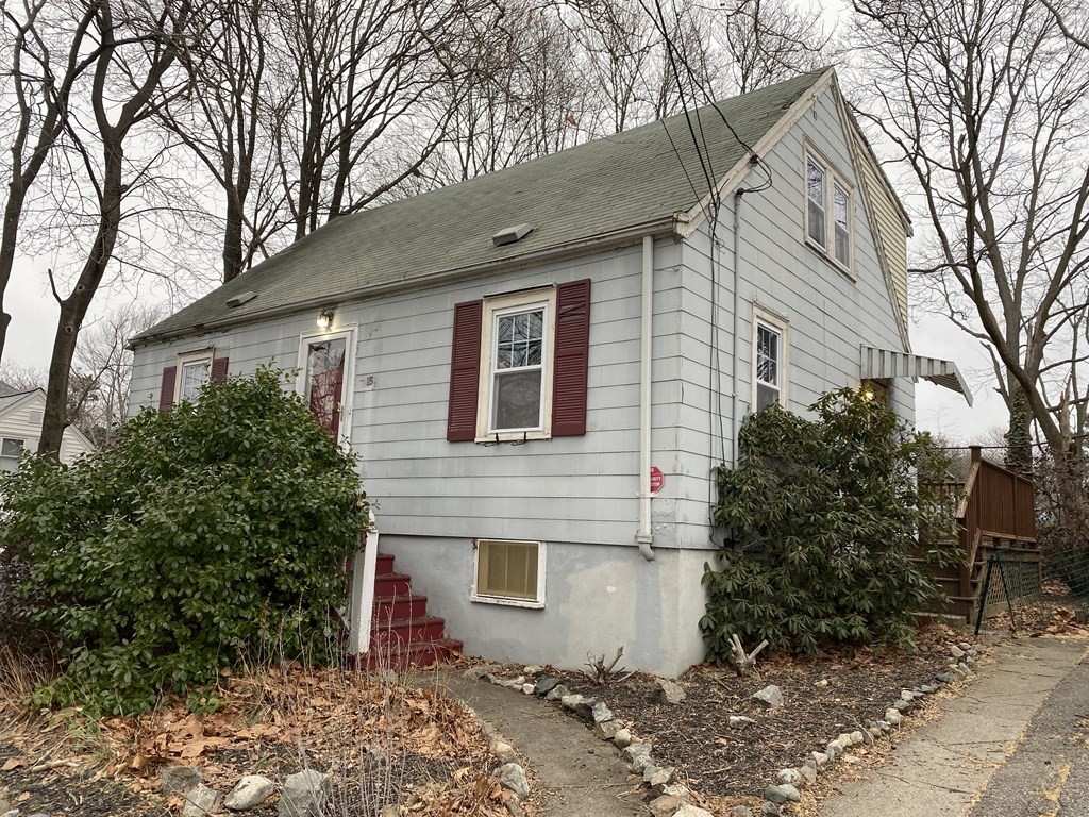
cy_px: 408
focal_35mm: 26
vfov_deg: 53.1
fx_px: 818
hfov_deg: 67.3
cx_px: 544
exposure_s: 1/121
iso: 40
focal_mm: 4.25
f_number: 1.8
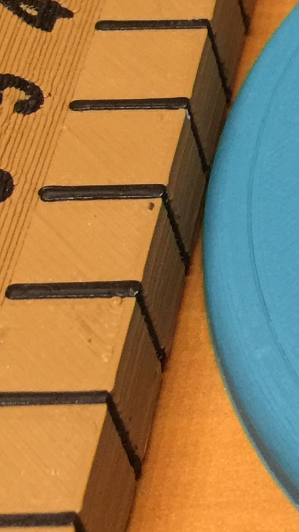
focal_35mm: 116
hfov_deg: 9.5
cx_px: 667
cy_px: 87
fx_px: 1635
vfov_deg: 18.3
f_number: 2.2
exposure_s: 1/15
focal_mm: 4.15
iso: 80
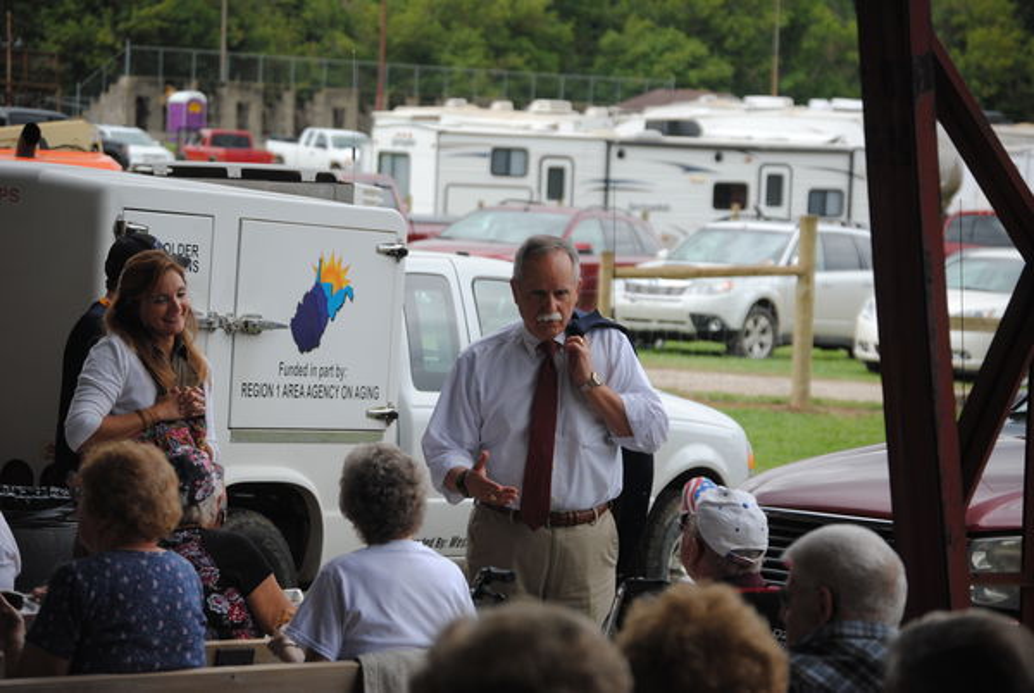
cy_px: 346
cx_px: 517
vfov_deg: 9.2
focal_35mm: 150
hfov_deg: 13.7
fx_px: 4315
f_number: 5
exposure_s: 1/400
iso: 200
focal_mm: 100
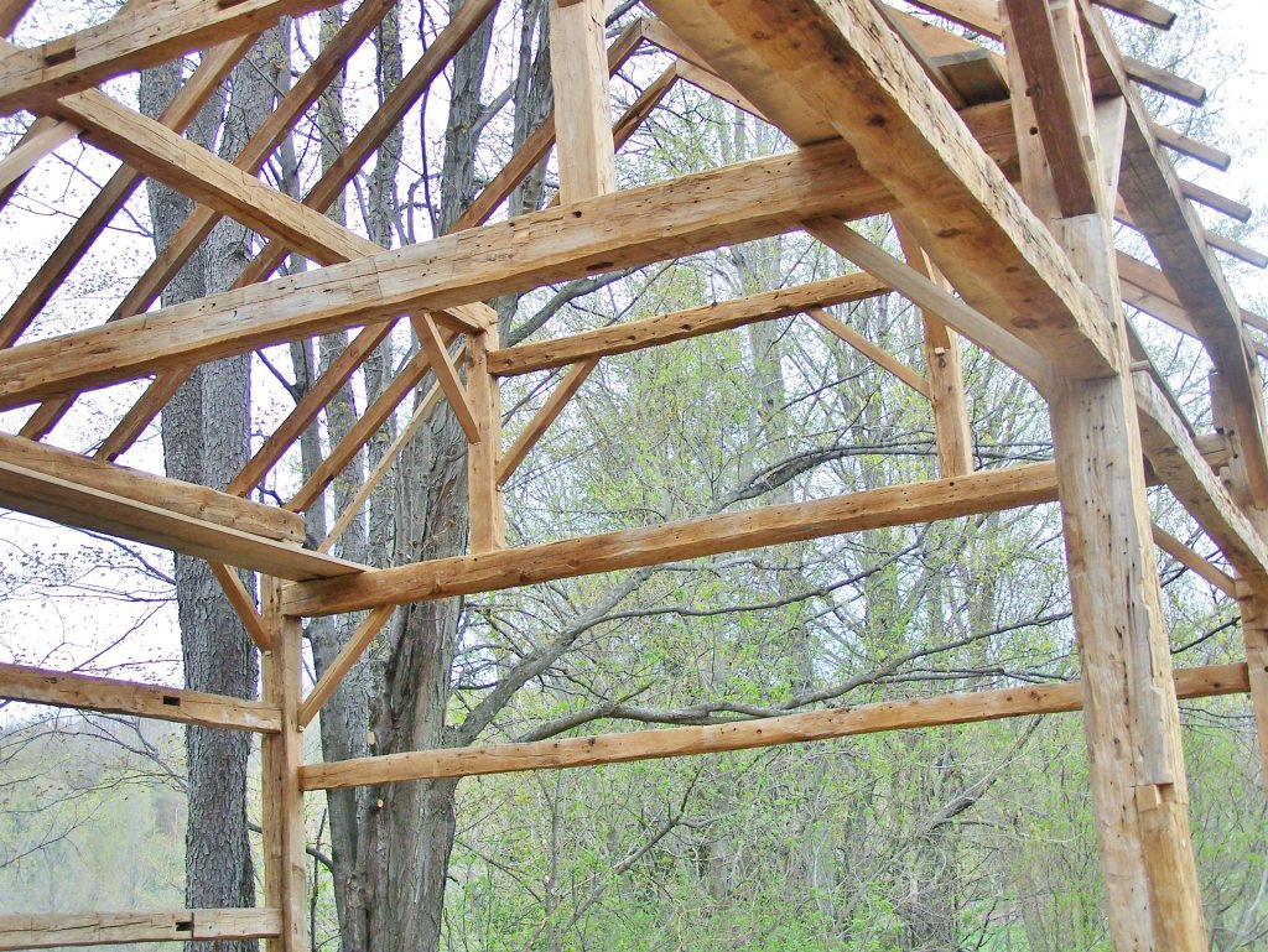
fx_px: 1869
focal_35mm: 51
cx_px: 634
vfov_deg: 28.6
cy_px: 476
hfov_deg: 37.5
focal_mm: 8.5
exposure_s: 1/160
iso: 80
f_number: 3
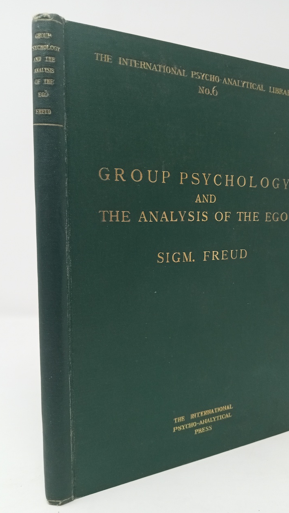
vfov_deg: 62.6
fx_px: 422
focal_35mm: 31
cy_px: 255
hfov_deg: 37.7
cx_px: 165
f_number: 2.2
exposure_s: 1/50
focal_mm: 3.46
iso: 117
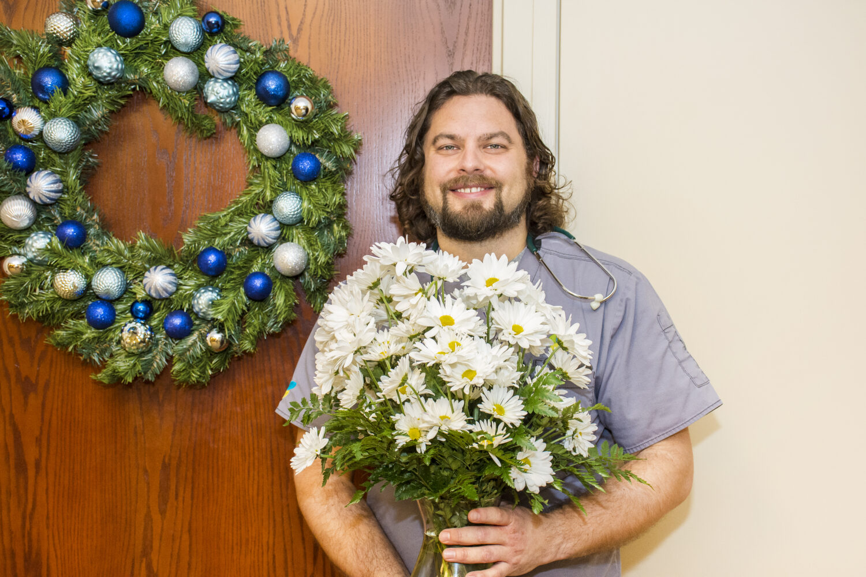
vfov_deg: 26.5
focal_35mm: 51
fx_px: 1227
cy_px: 288
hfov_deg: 38.9
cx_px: 433
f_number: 6.3
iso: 2000
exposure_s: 1/60
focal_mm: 34
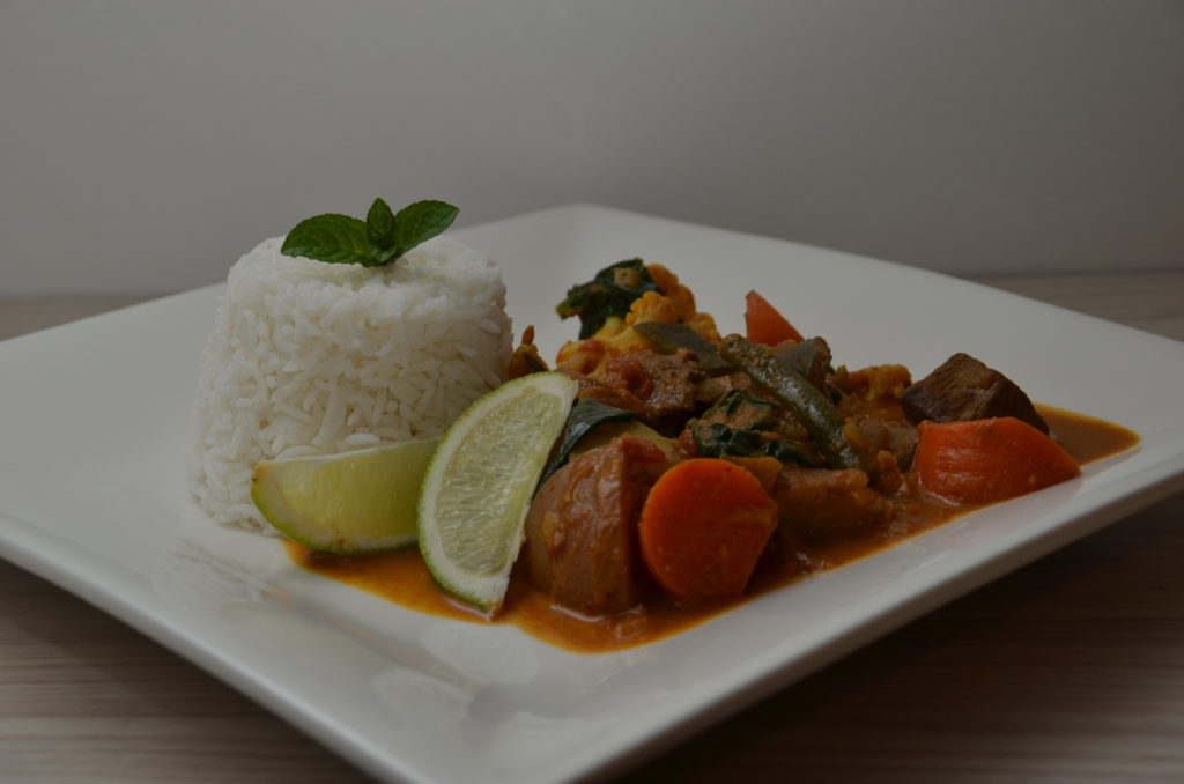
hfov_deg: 28.1
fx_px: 2363
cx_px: 592
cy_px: 392
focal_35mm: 72
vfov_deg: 18.8
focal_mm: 48
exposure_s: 1/30
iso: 200
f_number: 8
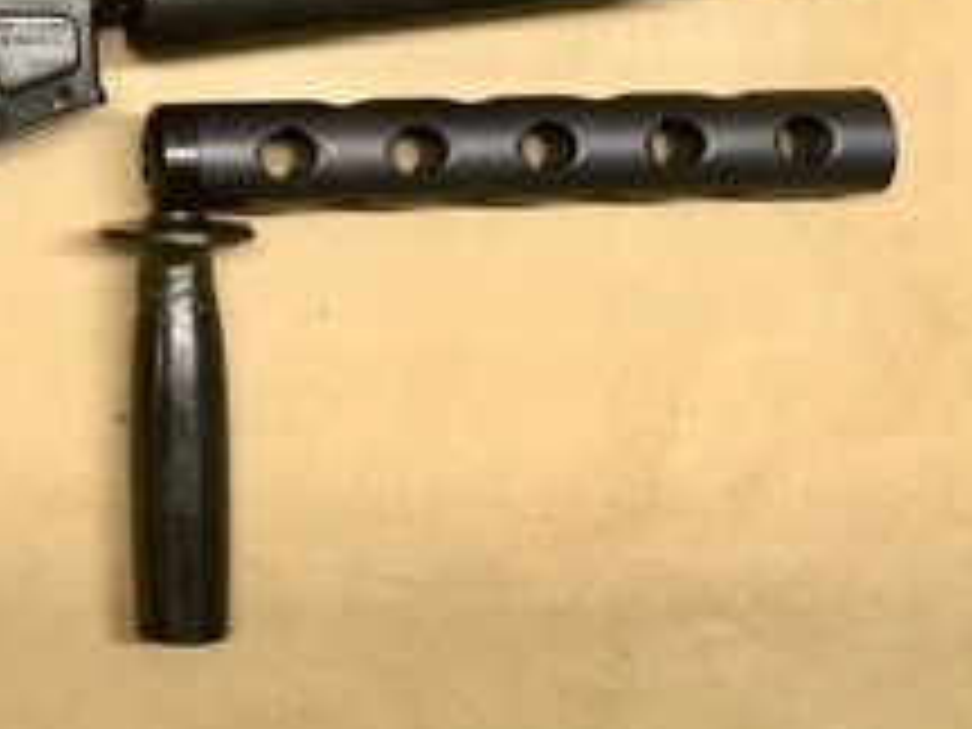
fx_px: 2415
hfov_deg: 22.0
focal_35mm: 86
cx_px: 18
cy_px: -140
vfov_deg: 16.5
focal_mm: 4.15
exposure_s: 1/30
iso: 100
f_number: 2.2
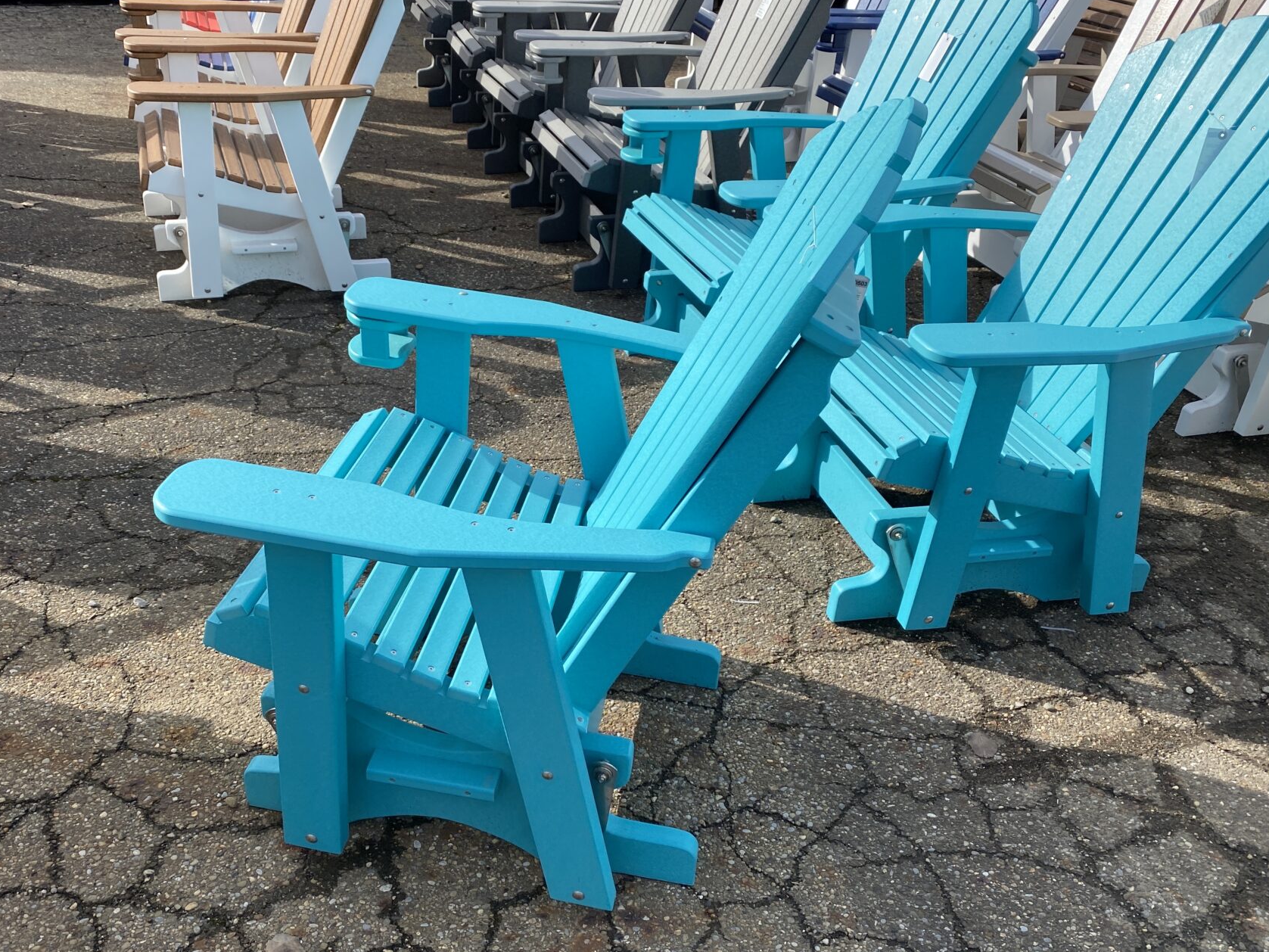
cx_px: 571
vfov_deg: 45.4
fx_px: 1137
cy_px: 492
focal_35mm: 31
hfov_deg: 58.2
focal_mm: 4.25
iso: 32
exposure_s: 1/1727
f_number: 1.8
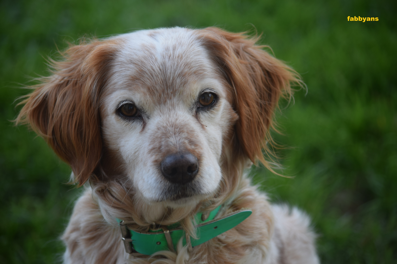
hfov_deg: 11.0
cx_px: 198
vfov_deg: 7.3
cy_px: 132
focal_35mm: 188
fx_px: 2068
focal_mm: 125
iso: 100
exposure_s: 1/40
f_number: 4.8
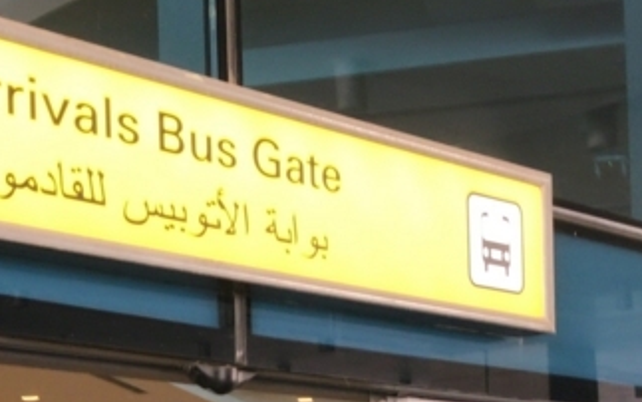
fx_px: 1645
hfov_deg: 22.1
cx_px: 266
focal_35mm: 94
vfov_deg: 13.2
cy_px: 575
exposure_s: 1/30
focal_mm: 3.99
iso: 32
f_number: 1.8
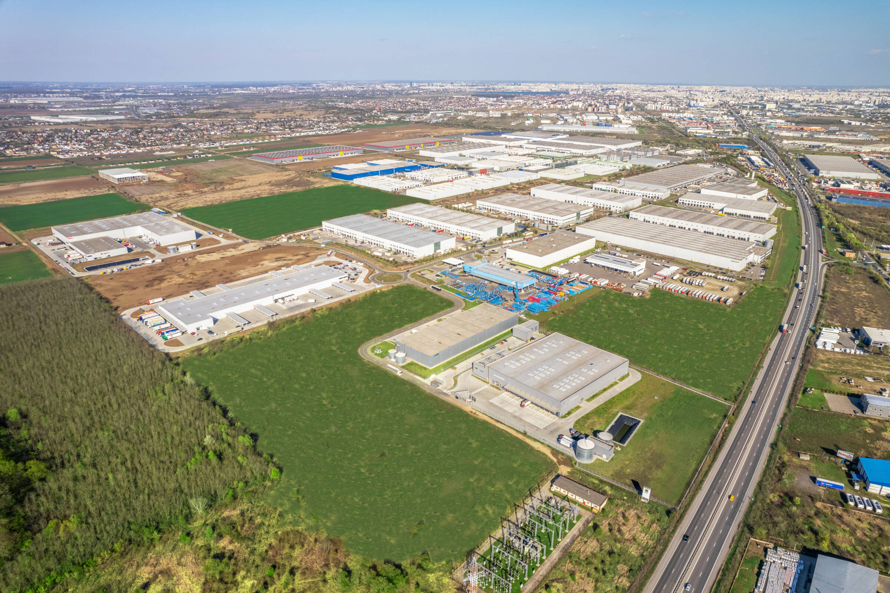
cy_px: 296
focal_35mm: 22
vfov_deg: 57.2
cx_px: 445
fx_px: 544
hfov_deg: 78.6
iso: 100
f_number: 2.8
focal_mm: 8.38
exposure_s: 1/800
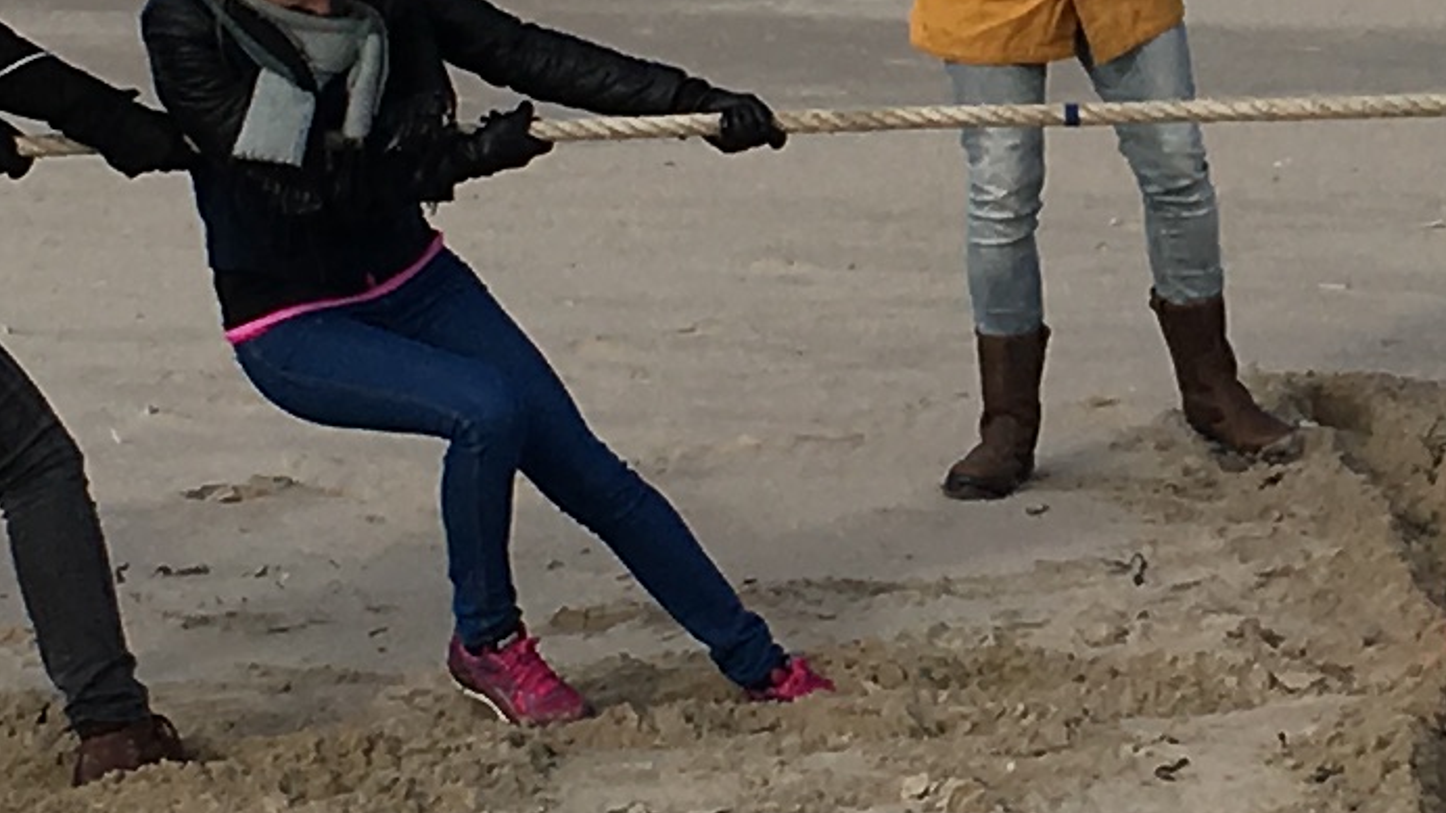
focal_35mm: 184
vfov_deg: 6.6
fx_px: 7054
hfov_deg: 11.6
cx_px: 1354
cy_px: 94
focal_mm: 4.15
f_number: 2.2
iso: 25
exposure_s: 1/2024
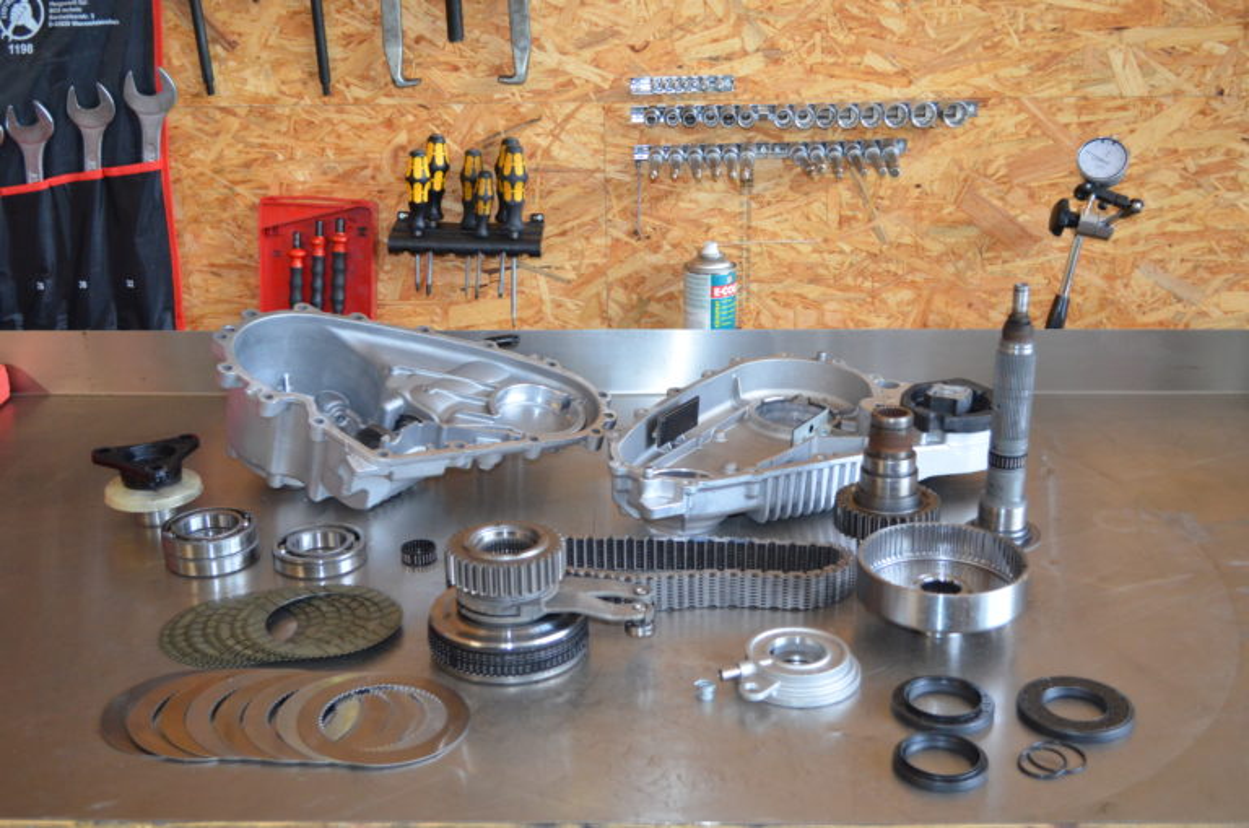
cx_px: 624
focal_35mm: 45
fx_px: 1558
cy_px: 414
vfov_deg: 29.7
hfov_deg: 43.7
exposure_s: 1/60
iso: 1800
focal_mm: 30
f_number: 4.5
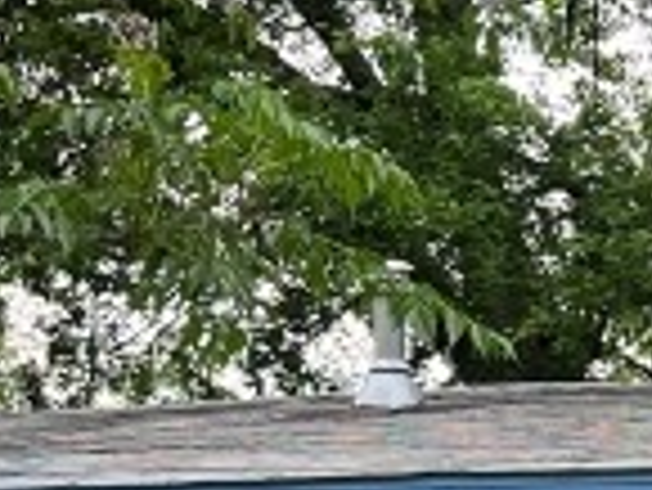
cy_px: 1358
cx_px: 890
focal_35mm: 184
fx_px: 3469
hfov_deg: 10.5
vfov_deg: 7.3
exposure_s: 1/122
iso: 64
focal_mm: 5.1
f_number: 1.6
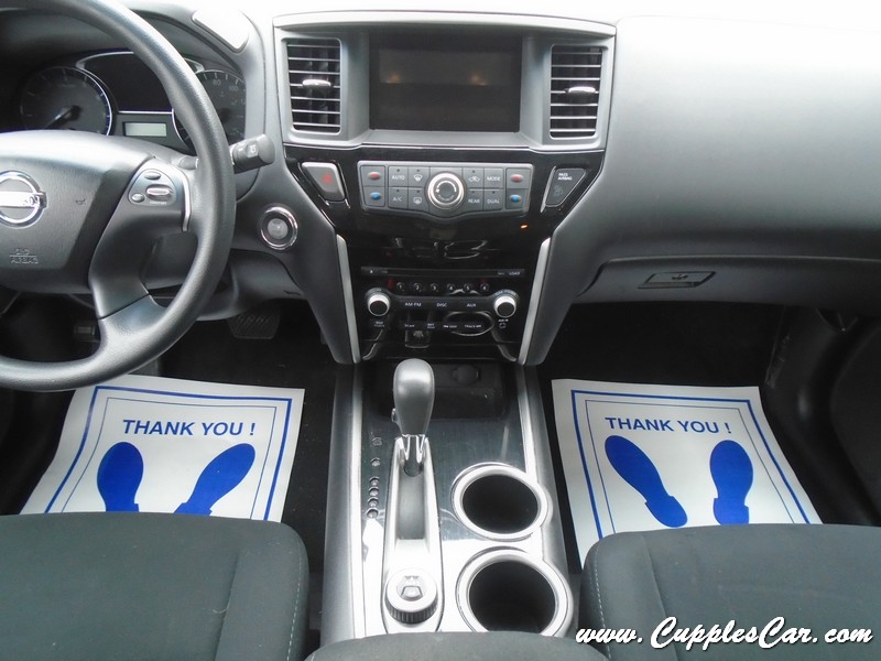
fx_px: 662
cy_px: 330
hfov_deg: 67.3
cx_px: 440
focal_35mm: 26
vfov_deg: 53.1
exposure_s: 1/30
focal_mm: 4.6
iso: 250
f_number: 3.2
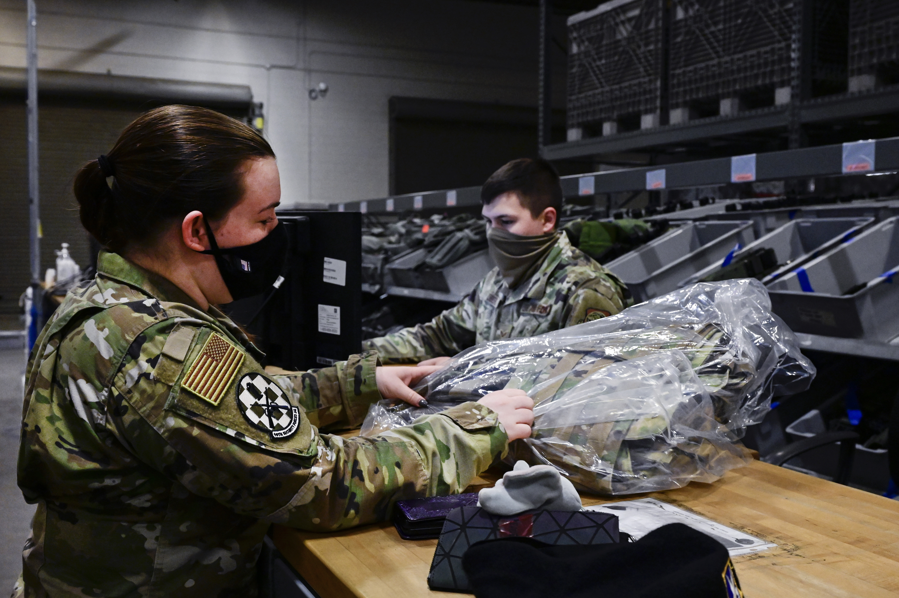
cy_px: 299
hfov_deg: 50.7
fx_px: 948
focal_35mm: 38
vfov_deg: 35.0
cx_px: 450
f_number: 7.1
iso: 8000
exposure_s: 1/160
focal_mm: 38
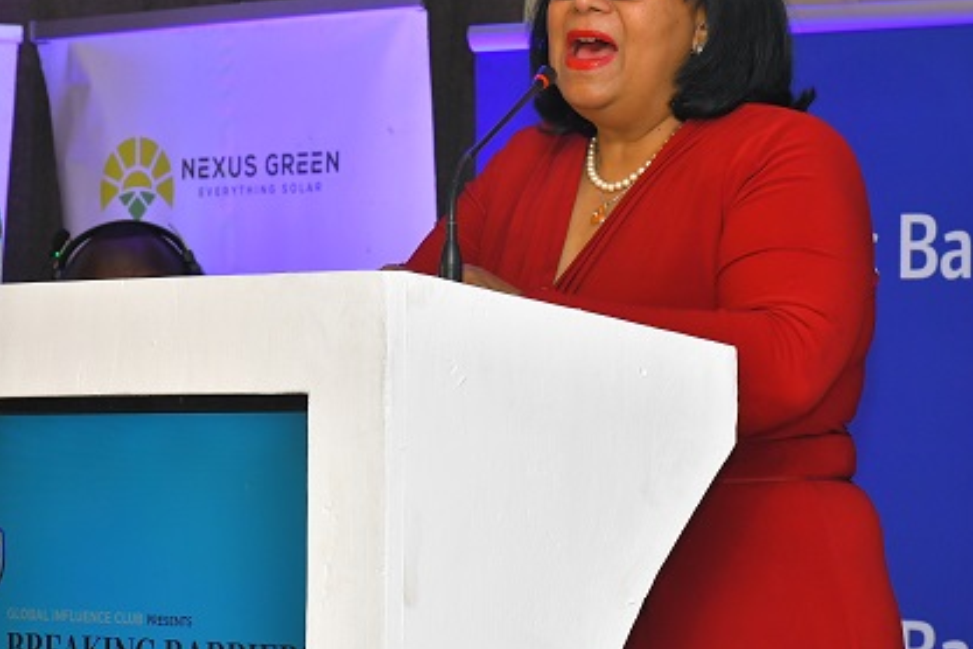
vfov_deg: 7.7
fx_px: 4811
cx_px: 443
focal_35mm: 178
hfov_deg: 11.5
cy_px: 261
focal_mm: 80
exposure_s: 1/250
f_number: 10
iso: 2000
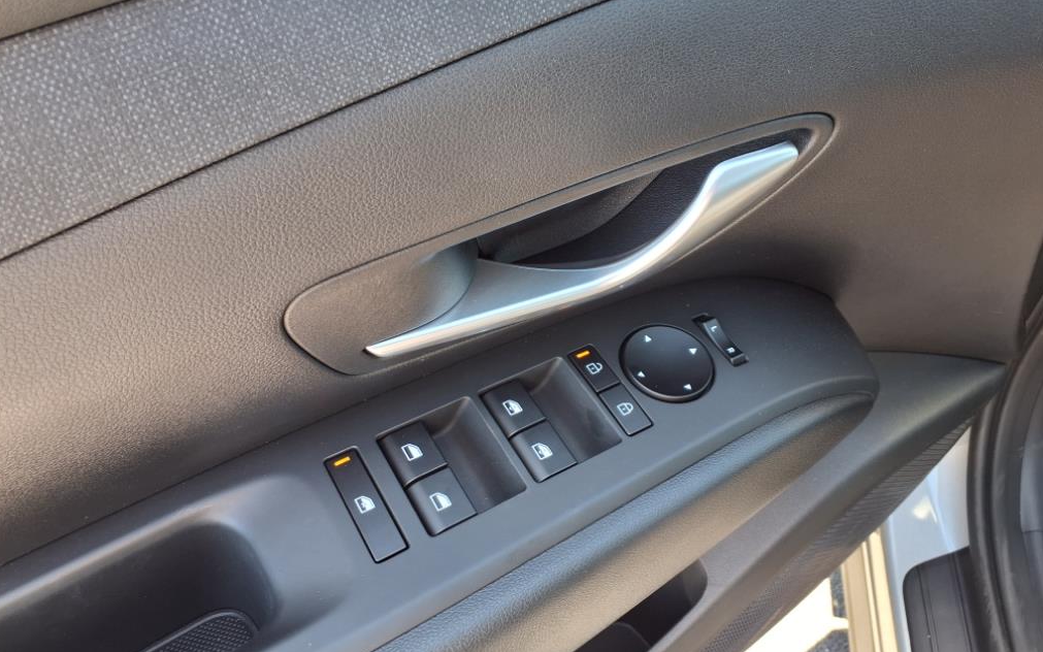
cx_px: 518
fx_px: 824
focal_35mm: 29
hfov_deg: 64.6
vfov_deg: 43.2
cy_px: 326
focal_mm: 3.58
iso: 40
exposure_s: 1/60.2
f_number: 1.9
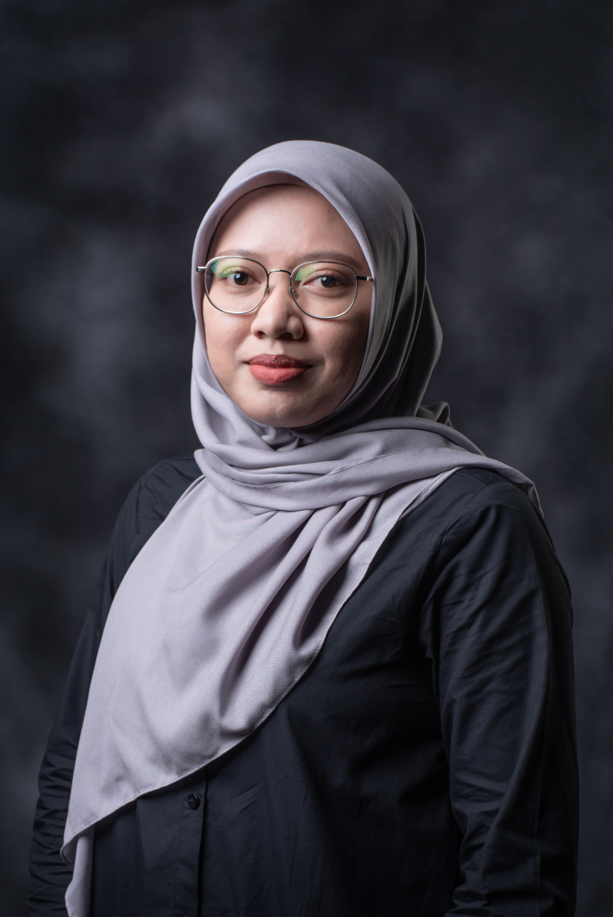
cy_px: 458
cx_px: 306
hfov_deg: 27.0
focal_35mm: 50
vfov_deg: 39.6
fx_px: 1275
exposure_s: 1/160
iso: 125
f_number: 7.1
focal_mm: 50
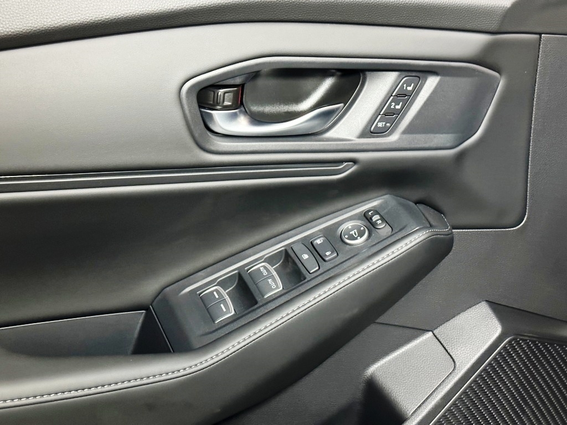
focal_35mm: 48
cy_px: 212
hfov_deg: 39.7
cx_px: 284
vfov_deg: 30.3
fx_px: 786
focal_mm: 6.86
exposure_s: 1/30
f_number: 1.78
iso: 500
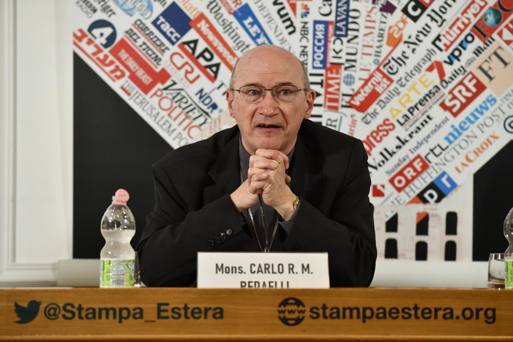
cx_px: 256
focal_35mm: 110
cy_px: 171
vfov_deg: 12.5
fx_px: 1567
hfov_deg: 18.6
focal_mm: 110
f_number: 4
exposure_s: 1/125
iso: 1000
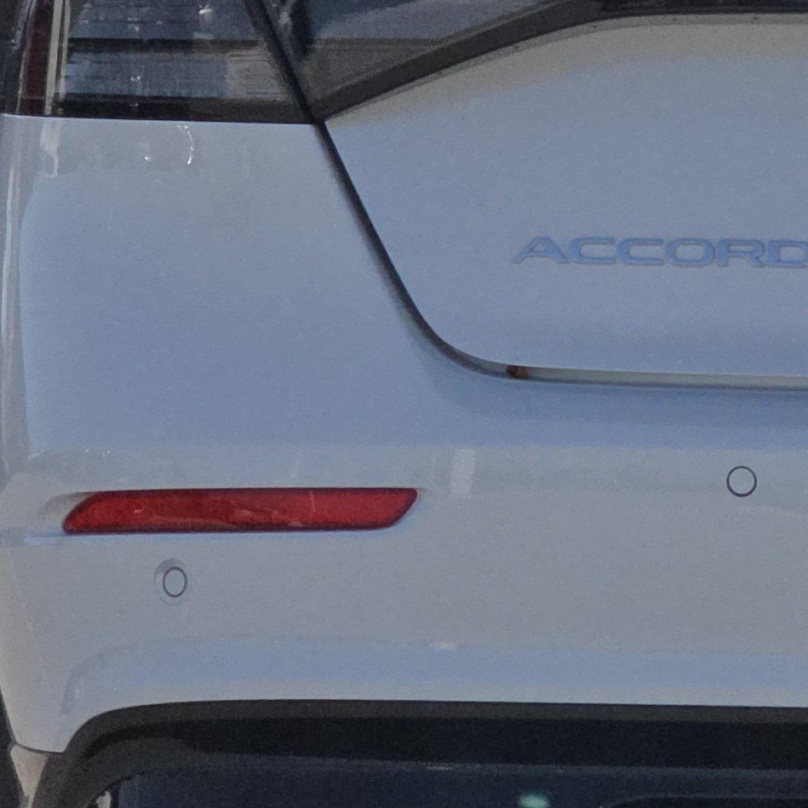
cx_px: 1217
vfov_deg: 6.8
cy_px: 215
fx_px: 6787
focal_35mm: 257
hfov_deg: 6.7
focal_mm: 7.9
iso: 50
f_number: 2.4
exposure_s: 1/3790
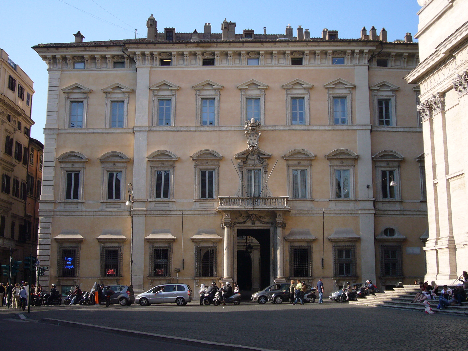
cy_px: 176
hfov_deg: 41.2
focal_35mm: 46
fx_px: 622
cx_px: 234
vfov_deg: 31.5
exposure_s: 1/500
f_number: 3.5
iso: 80
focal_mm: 7.5
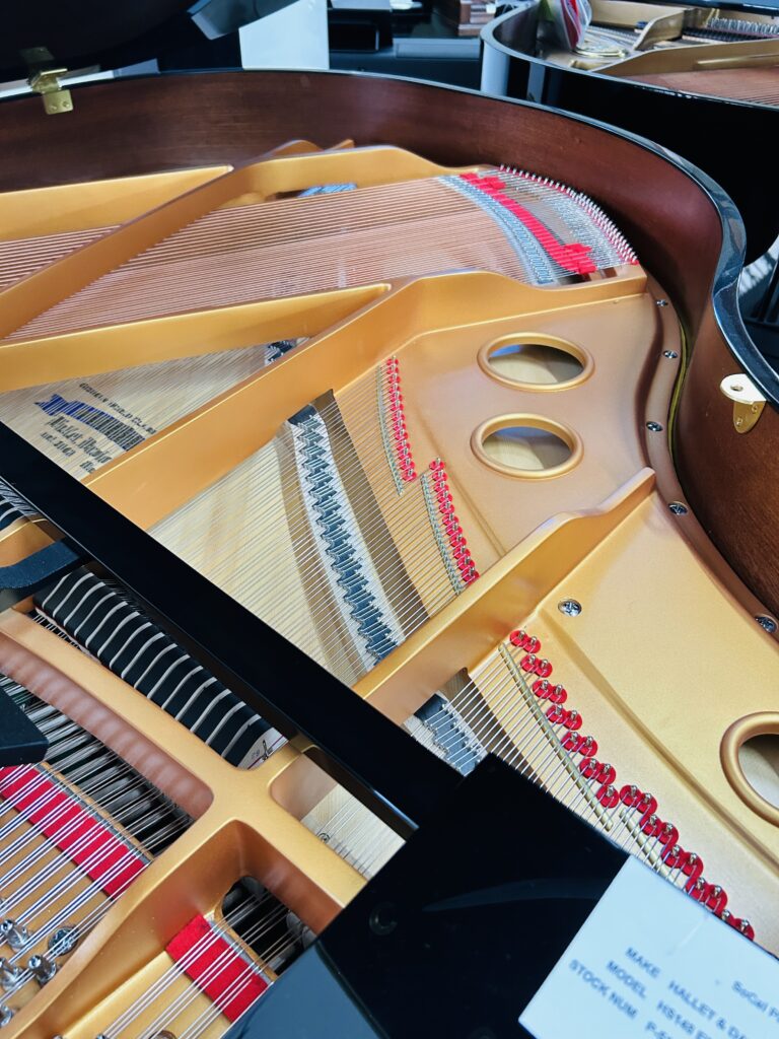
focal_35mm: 26
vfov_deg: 67.3
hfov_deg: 53.1
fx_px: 780
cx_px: 390
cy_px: 520
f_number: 1.5
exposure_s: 1/60
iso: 250
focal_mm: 5.7
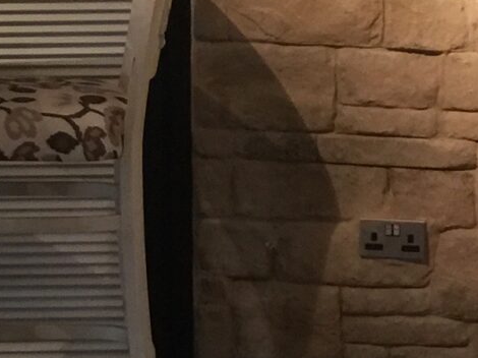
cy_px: -155
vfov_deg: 9.2
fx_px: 2181
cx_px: 91
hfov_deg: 12.5
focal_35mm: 158
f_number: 2.2
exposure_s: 1/17
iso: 125
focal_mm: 4.15
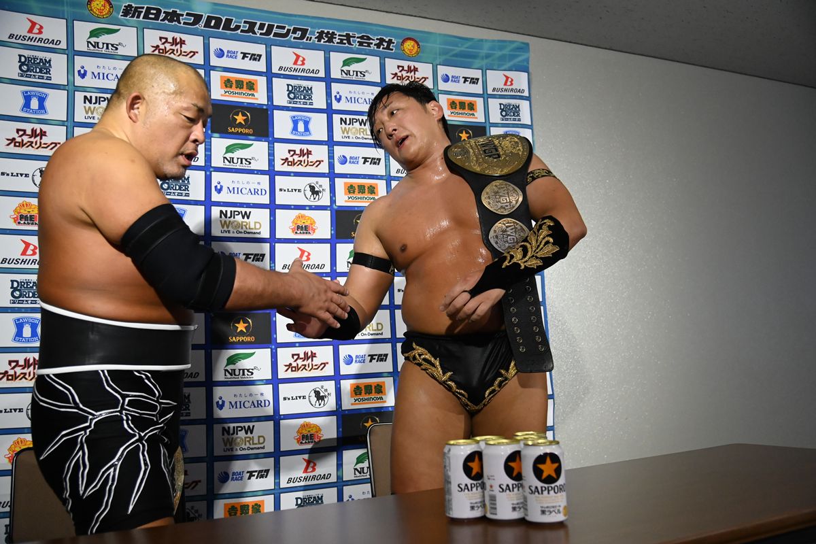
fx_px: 725
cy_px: 272
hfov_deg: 58.7
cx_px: 408
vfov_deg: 41.1
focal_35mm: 32
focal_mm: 32
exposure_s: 1/2000
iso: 6400
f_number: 4
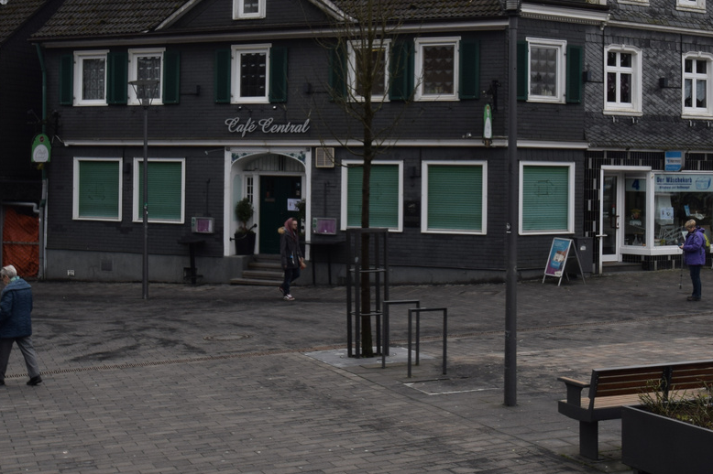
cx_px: 444
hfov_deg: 39.4
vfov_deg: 26.7
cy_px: 137
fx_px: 990
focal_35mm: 50
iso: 200
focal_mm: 16
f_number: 13
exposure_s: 1/125
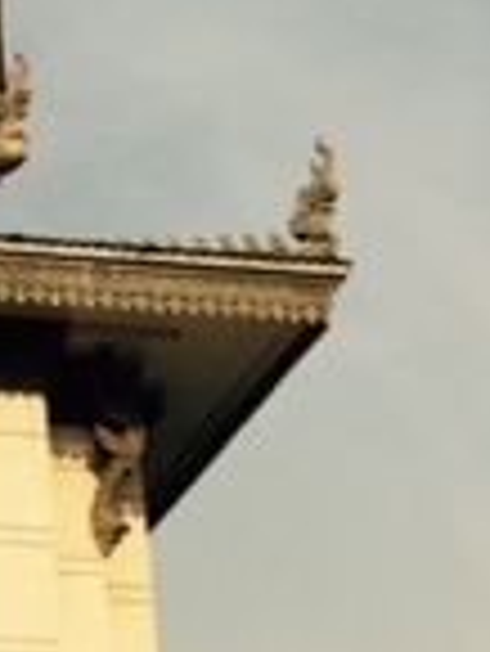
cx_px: -193
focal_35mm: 128
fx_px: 2412
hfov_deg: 11.2
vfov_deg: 15.3
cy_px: 558
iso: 32
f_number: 2.2
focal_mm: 4.15
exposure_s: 1/2639
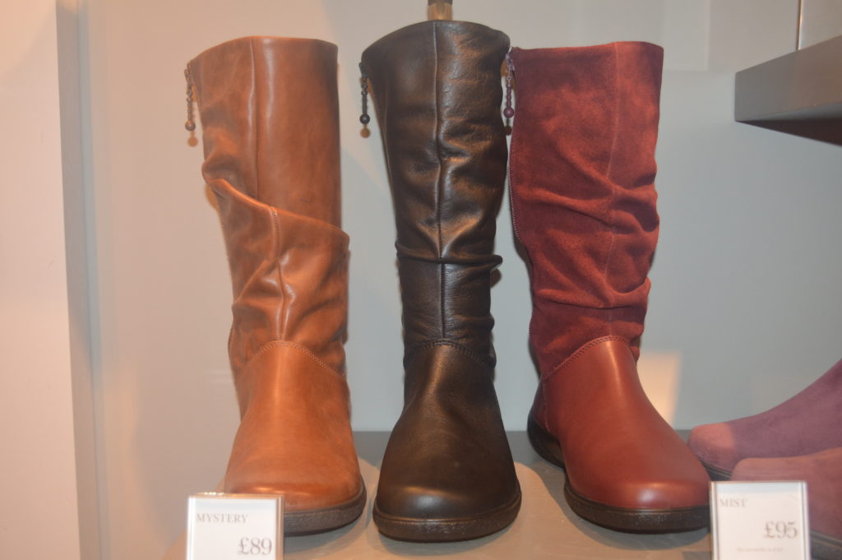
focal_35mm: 45
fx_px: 1052
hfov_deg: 43.6
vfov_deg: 29.8
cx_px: 421
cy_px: 280
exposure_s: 1/60
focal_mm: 30
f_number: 4.2
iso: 640
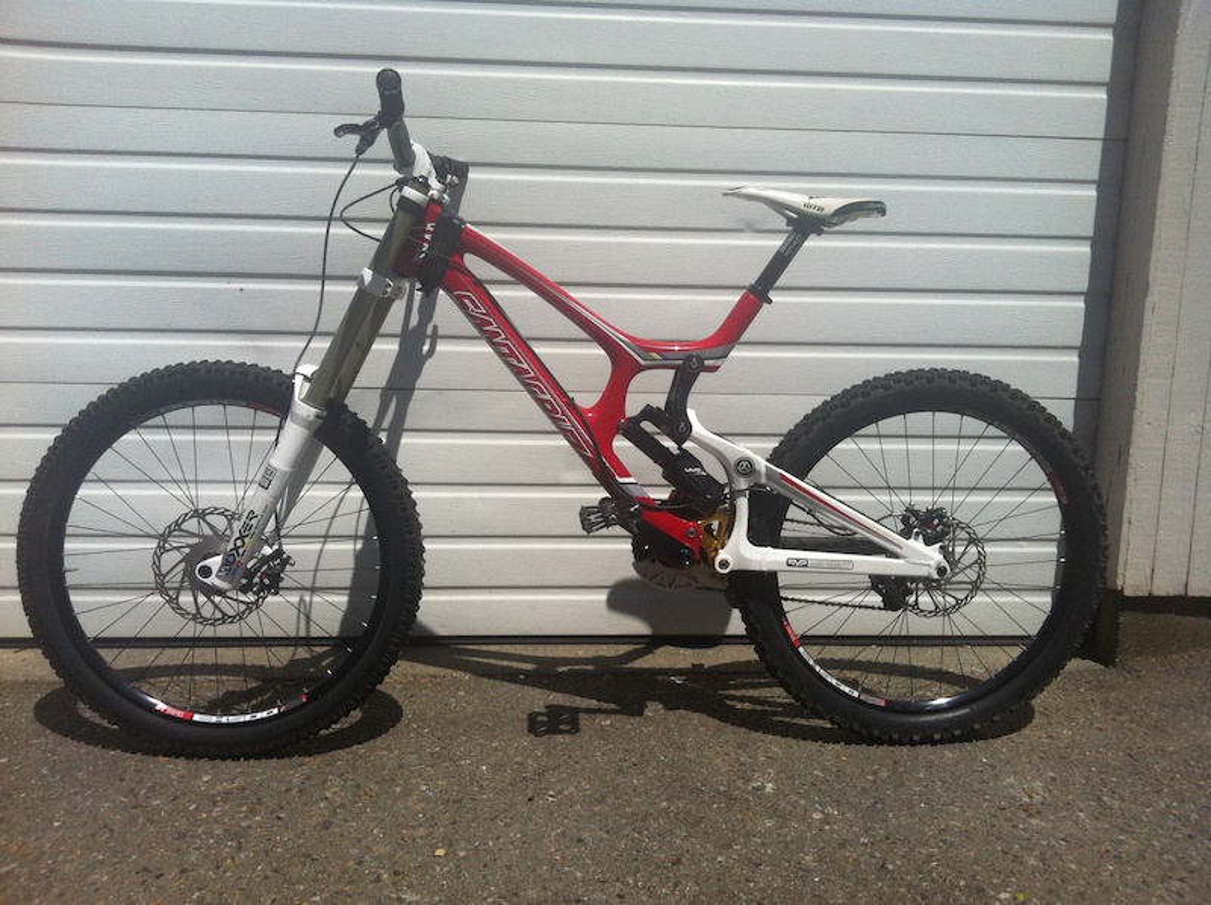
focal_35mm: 35
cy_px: 452
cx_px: 606
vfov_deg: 40.6
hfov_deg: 52.7
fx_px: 1223
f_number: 2.8
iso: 80
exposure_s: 1/4309
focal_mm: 3.85
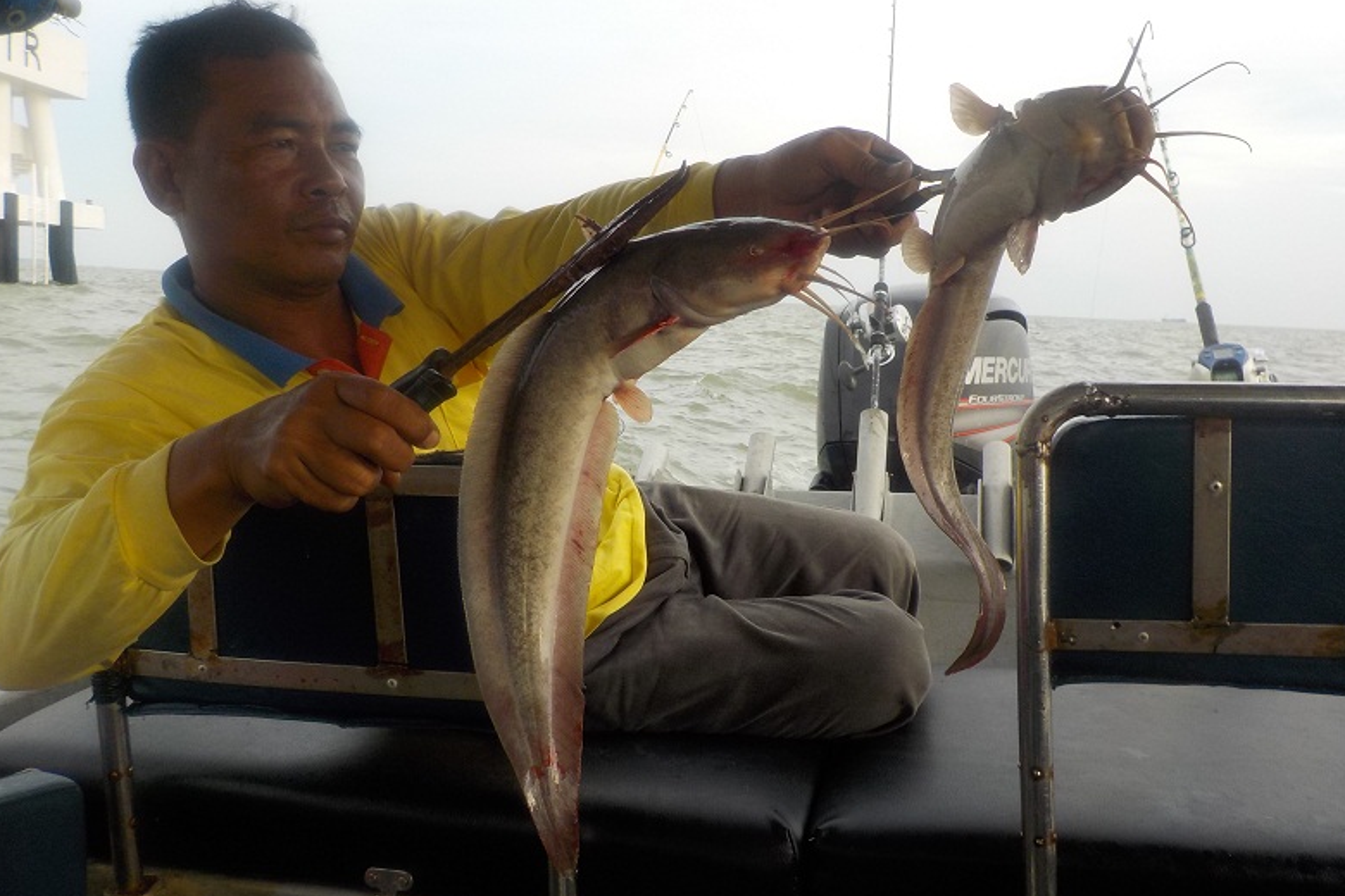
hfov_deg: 58.7
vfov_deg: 41.1
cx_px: 669
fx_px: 1195
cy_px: 419
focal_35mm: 32
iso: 125
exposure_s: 1/400
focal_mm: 4.1
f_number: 3.3
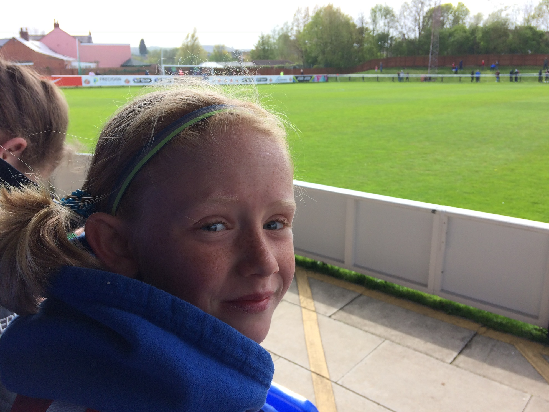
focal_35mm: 30
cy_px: 202
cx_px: 280
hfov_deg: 60.0
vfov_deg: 46.8
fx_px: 476
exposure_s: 1/662
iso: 32
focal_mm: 4.15
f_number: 2.2
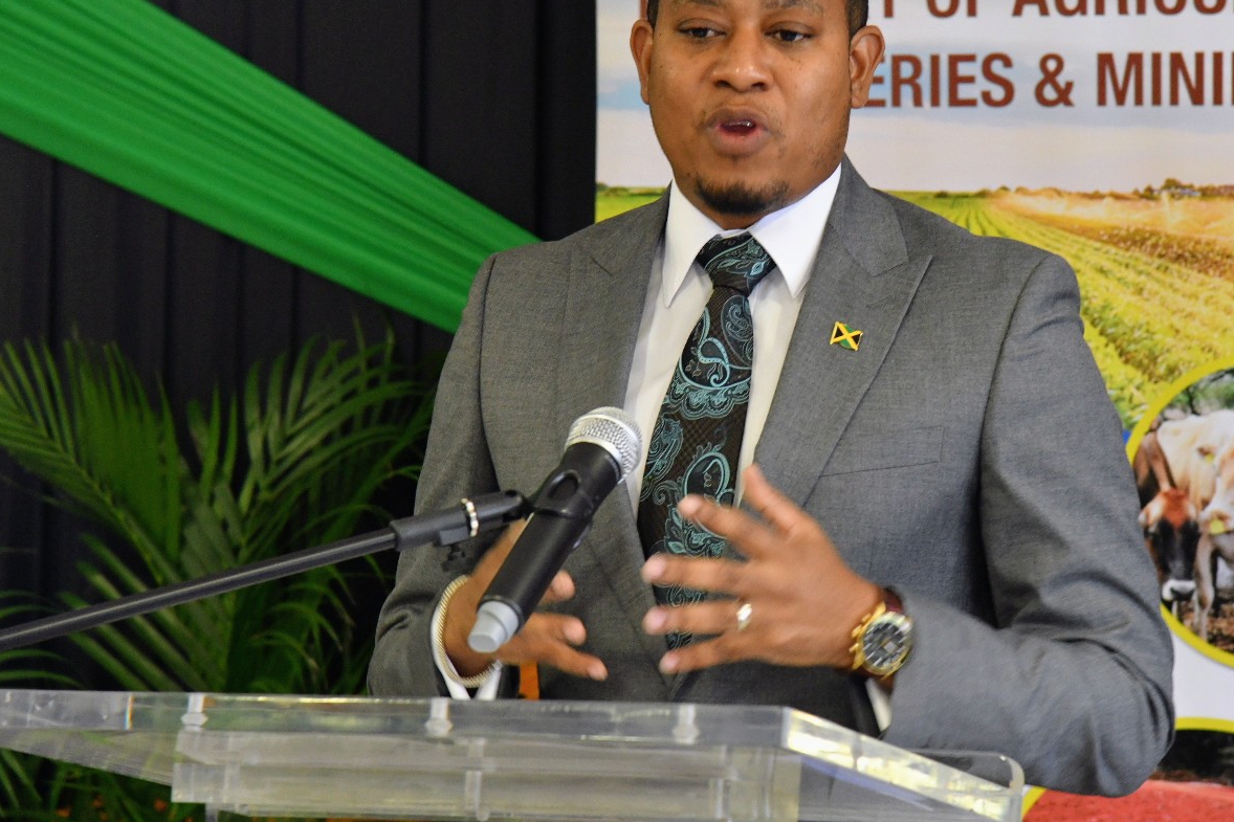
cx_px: 778
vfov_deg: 8.3
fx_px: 5655
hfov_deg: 12.4
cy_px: 308
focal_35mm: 165
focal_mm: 120
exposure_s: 1/60
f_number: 5.6
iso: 2000
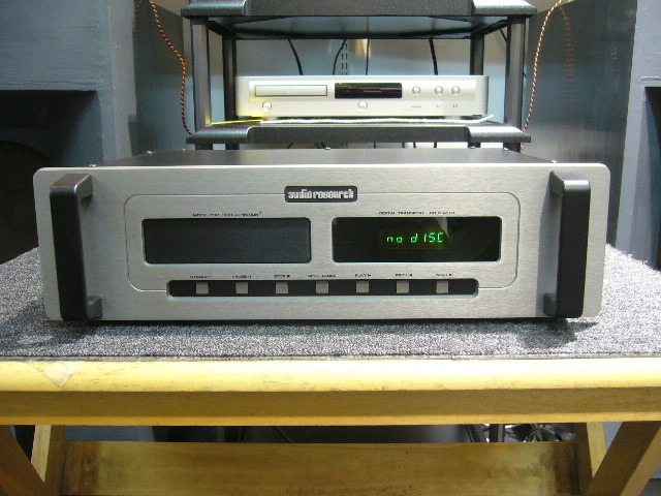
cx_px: 330
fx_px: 668
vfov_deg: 40.7
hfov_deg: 52.6
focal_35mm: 35
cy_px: 248
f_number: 2.8
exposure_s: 1/13
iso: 200
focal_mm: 5.8
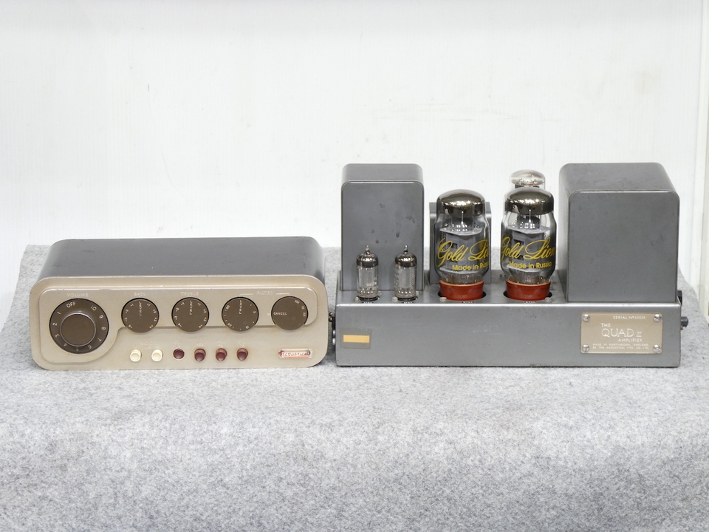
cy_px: 266
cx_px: 354
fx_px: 2355
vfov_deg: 12.9
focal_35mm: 115
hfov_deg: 17.1
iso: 200
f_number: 5.1
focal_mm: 20.6
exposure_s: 1/6
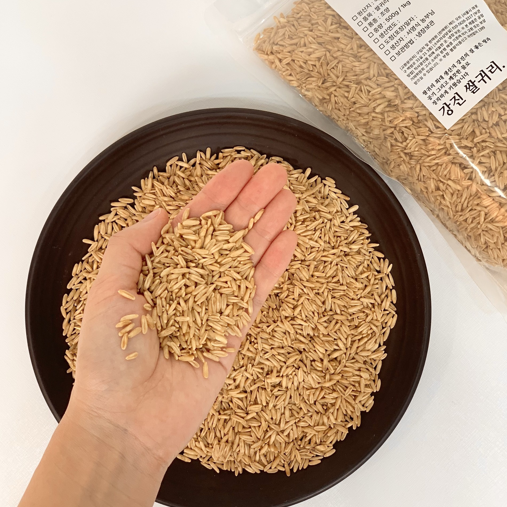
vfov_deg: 27.7
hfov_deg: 27.7
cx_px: 252
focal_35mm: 62
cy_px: 219
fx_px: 1027
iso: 32
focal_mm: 6
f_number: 2.4
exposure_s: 1/120
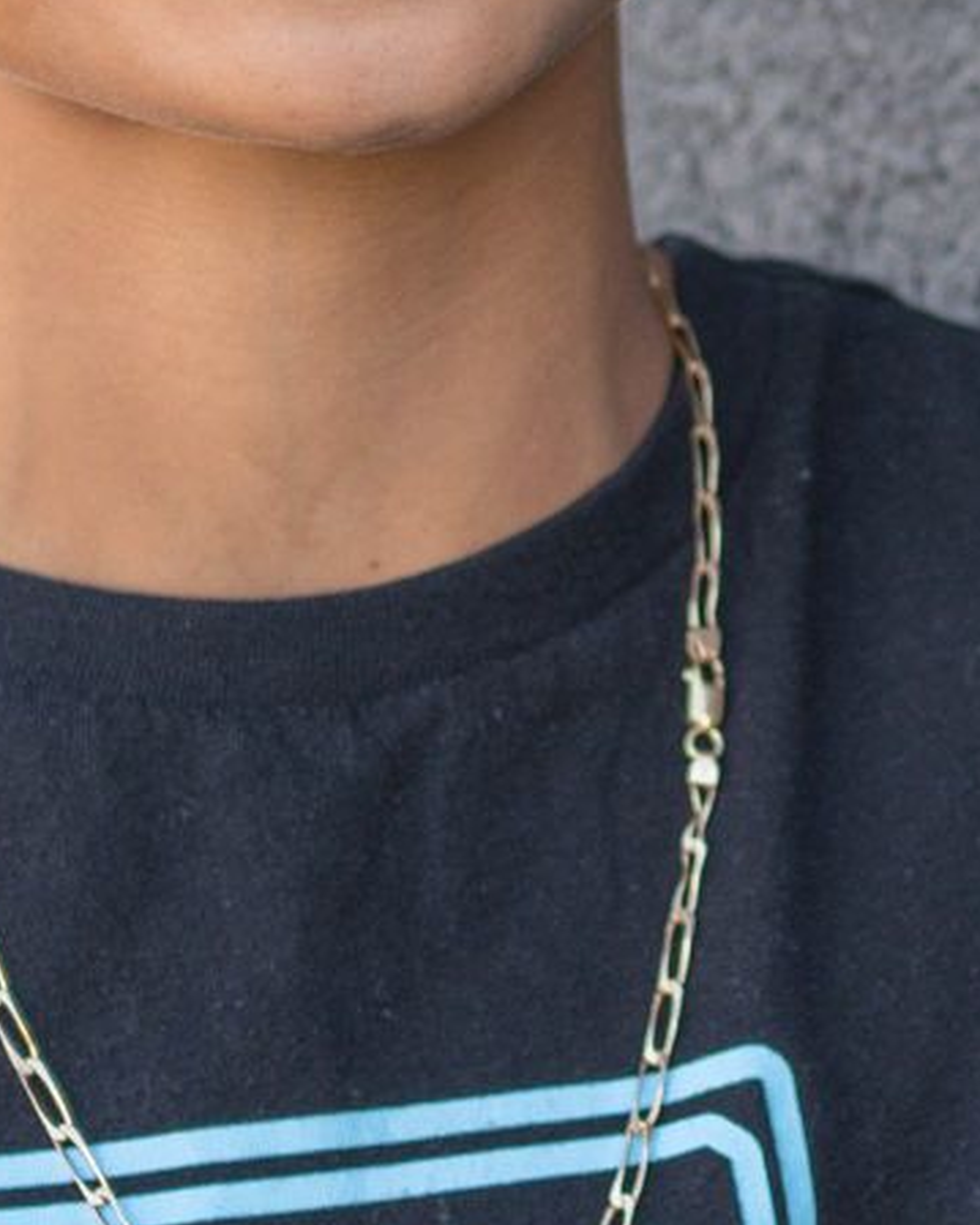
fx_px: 5585
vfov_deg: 12.5
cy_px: 300
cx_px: 1056
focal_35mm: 154
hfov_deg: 9.9
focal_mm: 24
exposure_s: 1/320
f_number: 2.2
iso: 200
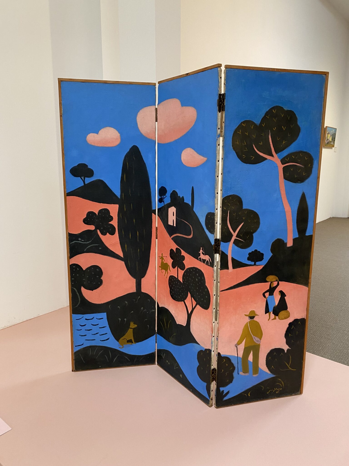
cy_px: 233
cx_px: 174
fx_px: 350
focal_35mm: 26
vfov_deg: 67.3
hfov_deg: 53.1
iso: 125
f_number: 1.8
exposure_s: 1/76
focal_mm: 4.25
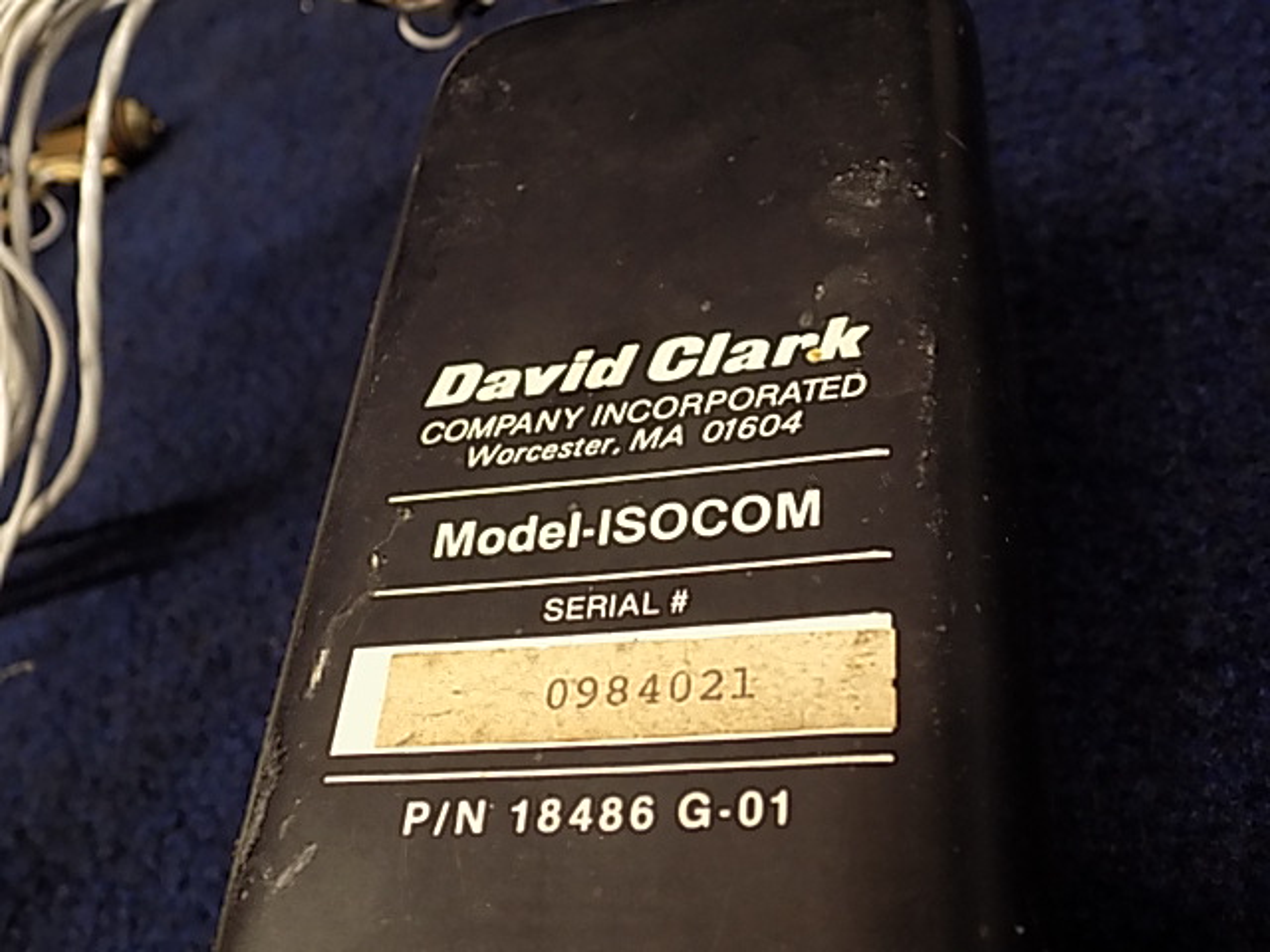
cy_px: 476
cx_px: 635
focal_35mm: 37
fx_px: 1357
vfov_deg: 38.7
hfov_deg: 50.1
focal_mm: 6.6
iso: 360
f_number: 3.5
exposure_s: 1/30
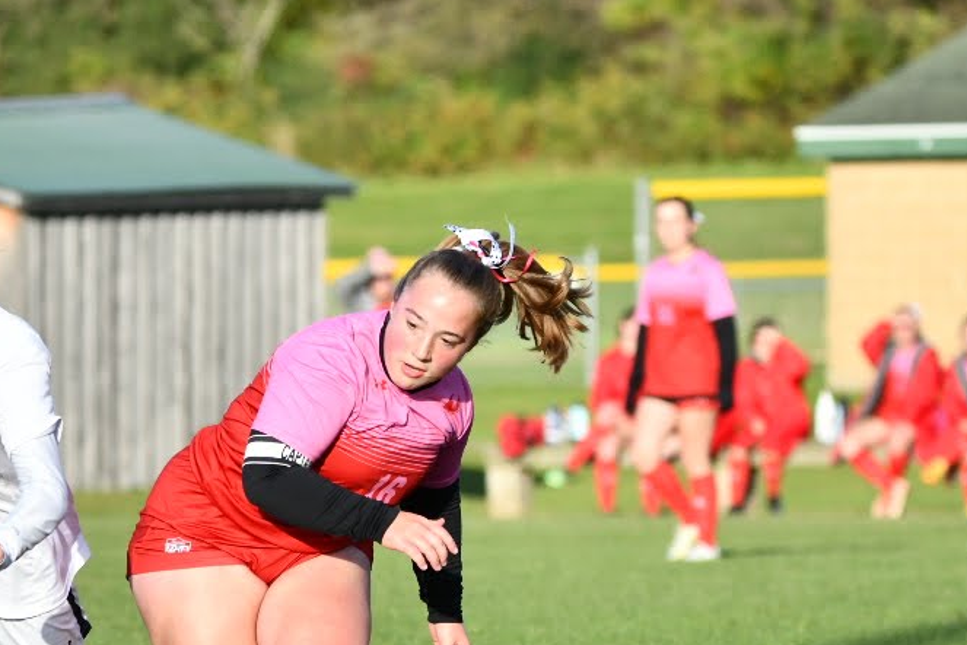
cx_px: 140
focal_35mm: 513
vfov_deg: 2.7
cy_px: 576
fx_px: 13779
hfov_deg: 4.0
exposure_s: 1/3200
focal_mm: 210
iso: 1000
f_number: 5.6
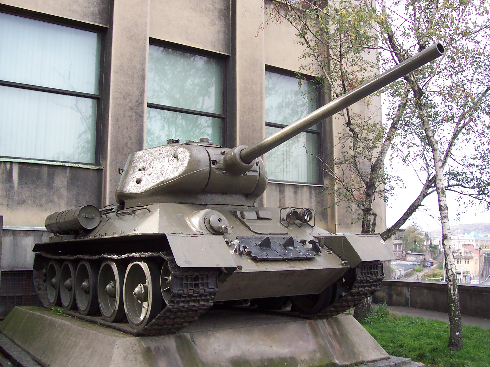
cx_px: 245
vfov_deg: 38.7
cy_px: 184
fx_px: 524
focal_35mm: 37
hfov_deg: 50.1
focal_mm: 5.6
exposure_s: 1/350
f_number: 2.8
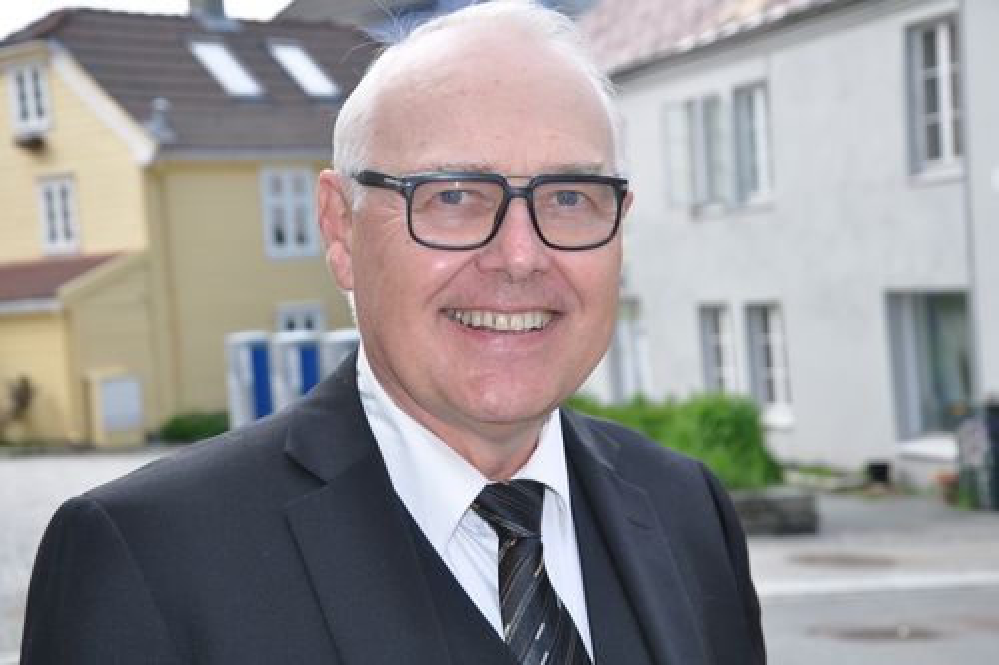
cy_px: 332
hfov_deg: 27.0
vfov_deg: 18.2
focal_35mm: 75
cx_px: 500
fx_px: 2080
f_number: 8
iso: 250
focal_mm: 50
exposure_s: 1/200
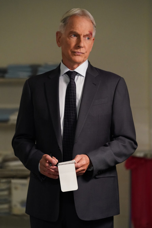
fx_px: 830
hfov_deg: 10.5
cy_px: 114
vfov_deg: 15.6
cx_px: 76
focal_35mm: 131
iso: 6400
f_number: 3.5
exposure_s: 1/160
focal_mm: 131
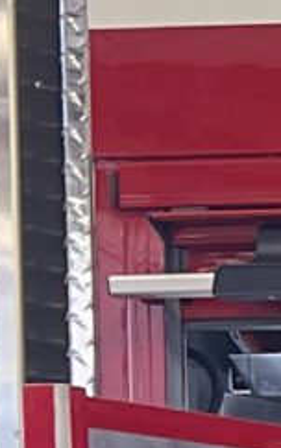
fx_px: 3551
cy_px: 782
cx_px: 2176
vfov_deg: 7.1
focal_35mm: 290
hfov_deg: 3.4
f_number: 1.5
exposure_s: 1/120
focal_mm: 5.7
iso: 125
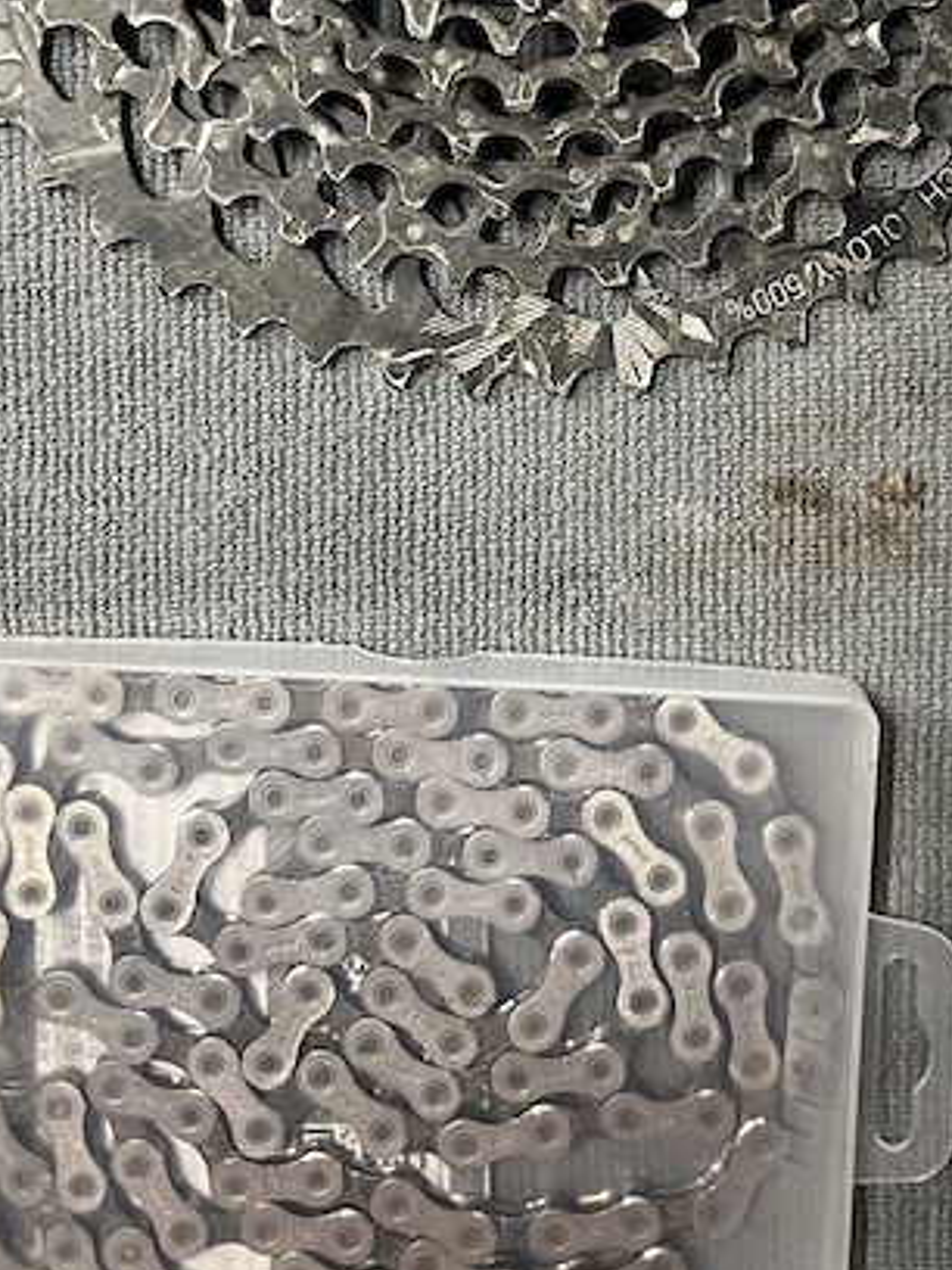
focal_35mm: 51
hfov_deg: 28.5
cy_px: 243
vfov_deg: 36.2
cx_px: 557
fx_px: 1870
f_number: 1.6
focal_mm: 5.1
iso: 250
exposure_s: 1/60
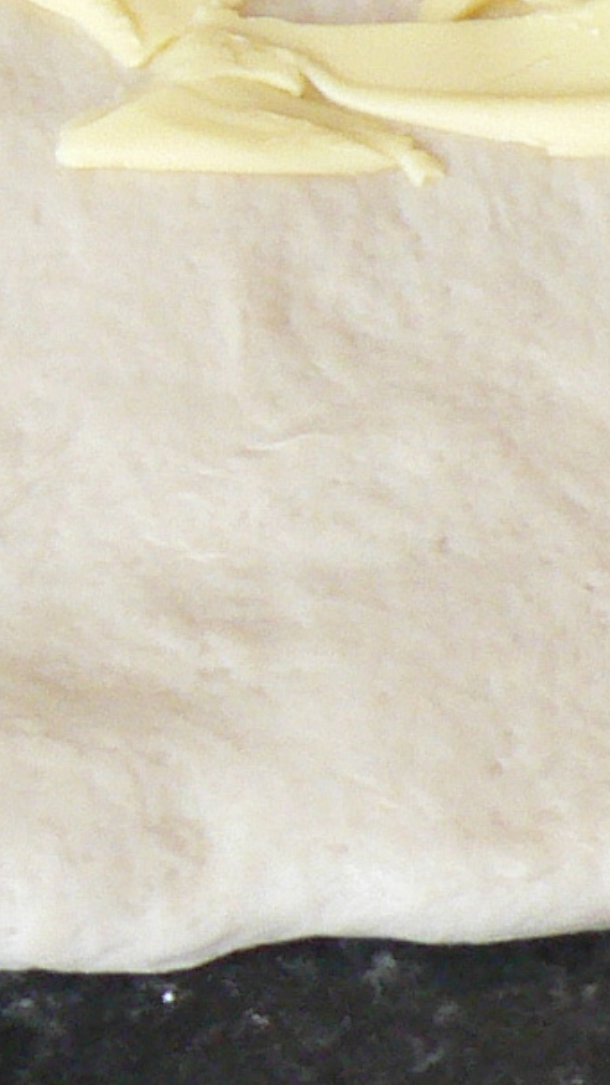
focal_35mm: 91
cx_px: 448
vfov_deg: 22.8
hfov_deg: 13.2
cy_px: 79
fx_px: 2619
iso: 200
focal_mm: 6
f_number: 2.8
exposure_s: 1/25
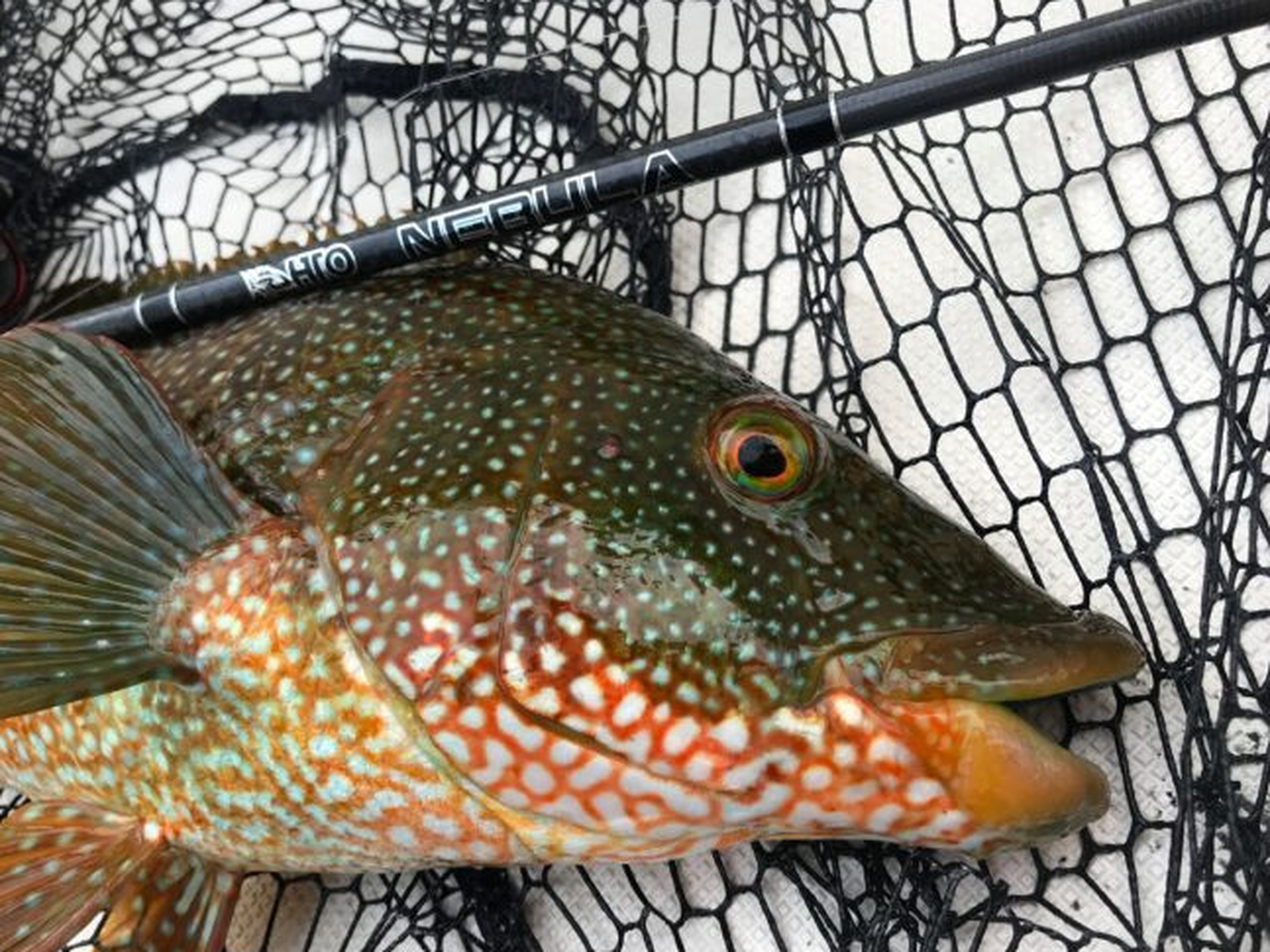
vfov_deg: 48.2
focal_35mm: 29
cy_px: 488
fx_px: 1064
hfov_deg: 61.7
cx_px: 642
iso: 20
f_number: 1.8
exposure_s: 1/141
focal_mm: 3.99
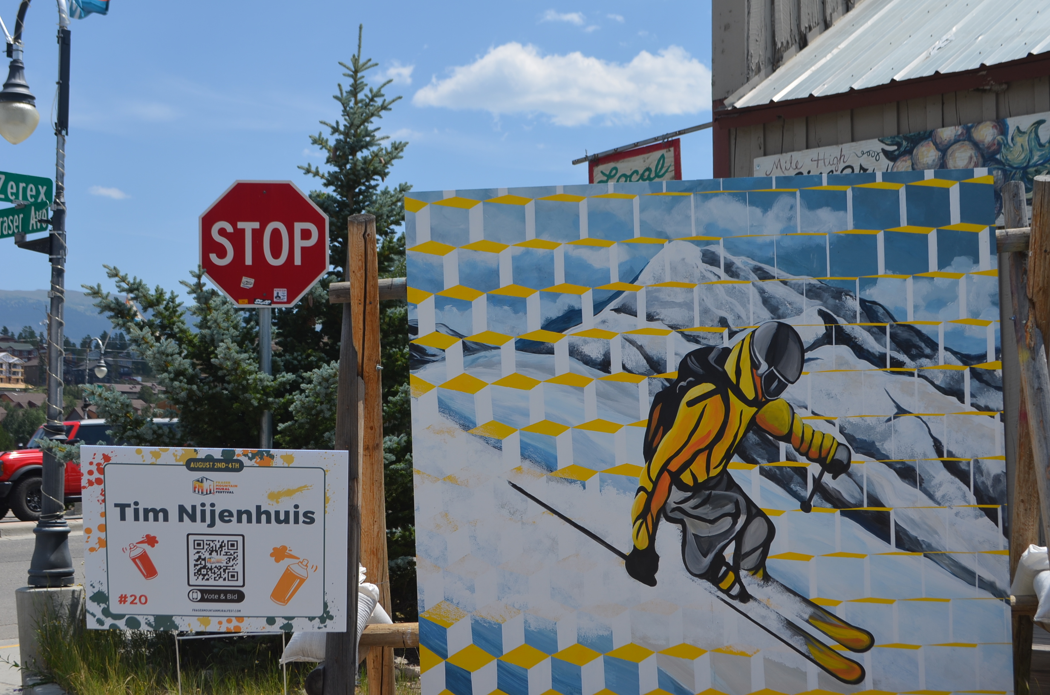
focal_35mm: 52
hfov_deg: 37.9
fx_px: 1528
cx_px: 525
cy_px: 348
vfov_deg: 25.6
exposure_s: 1/320
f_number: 9
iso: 100
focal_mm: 35
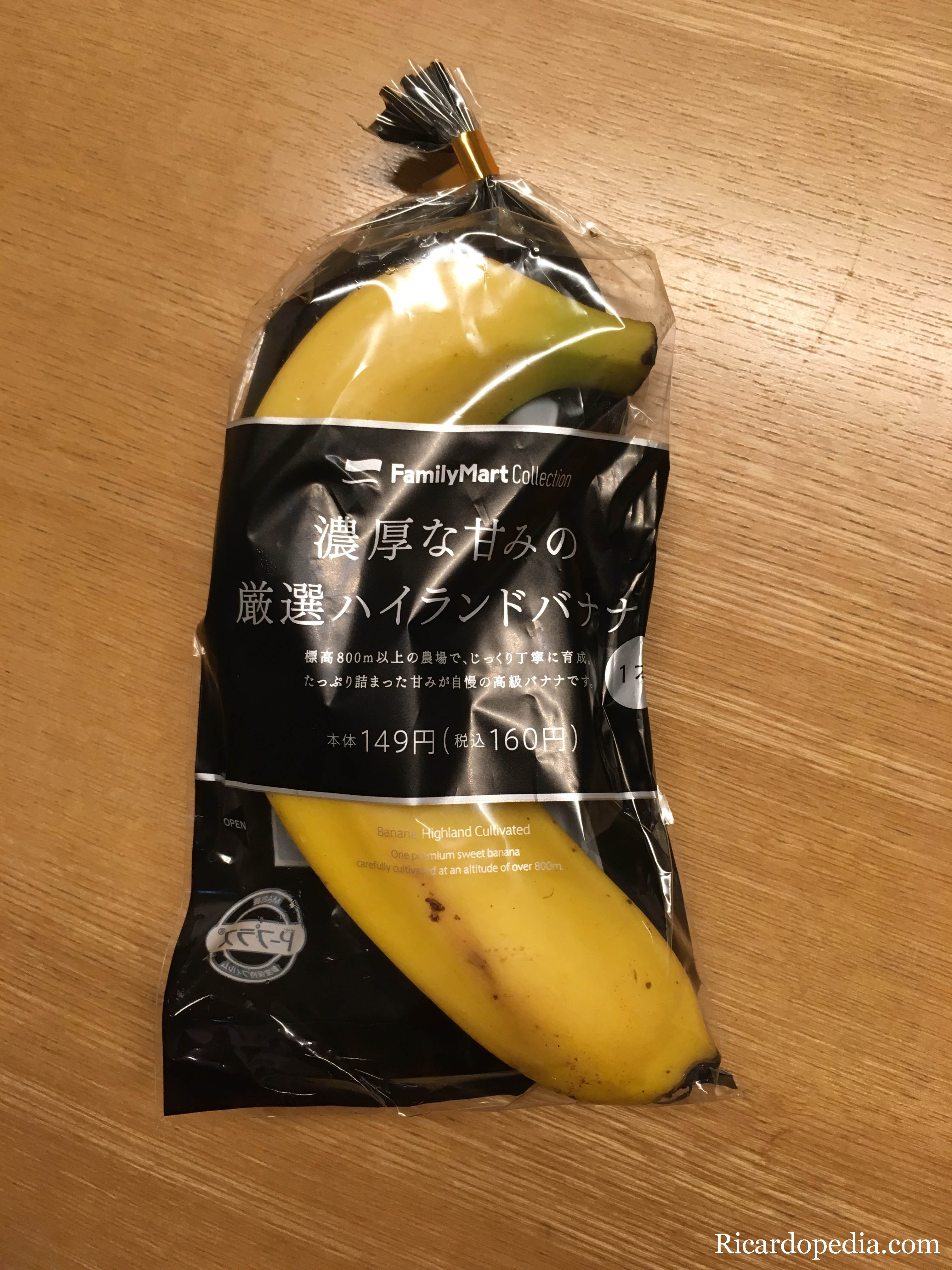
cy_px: 635
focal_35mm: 29
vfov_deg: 61.7
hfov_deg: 48.2
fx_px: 1063
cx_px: 476
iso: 64
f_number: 2.2
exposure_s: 1/30
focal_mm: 4.15
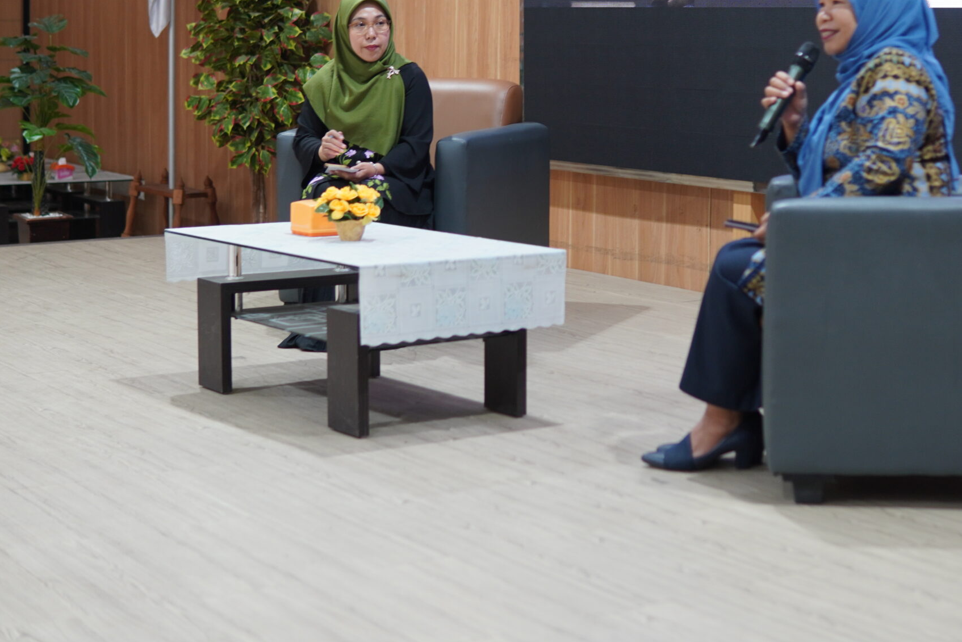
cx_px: 580
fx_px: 1817
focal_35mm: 68
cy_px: 169
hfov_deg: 29.6
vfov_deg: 19.9
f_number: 1.8
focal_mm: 30
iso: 200
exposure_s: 1/30
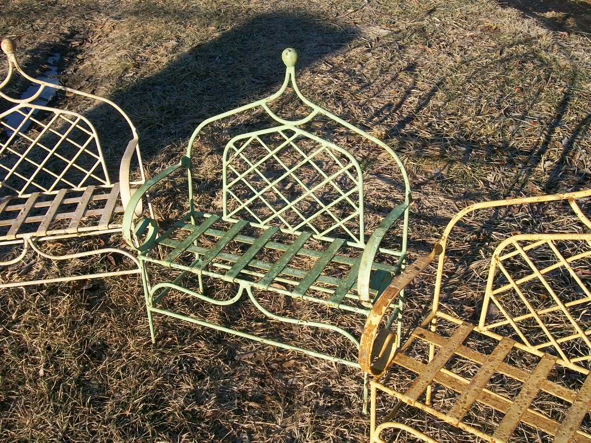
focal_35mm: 36
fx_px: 615
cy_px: 222
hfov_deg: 51.4
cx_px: 296
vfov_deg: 39.7
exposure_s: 1/400
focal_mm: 6
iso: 80
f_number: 4.8
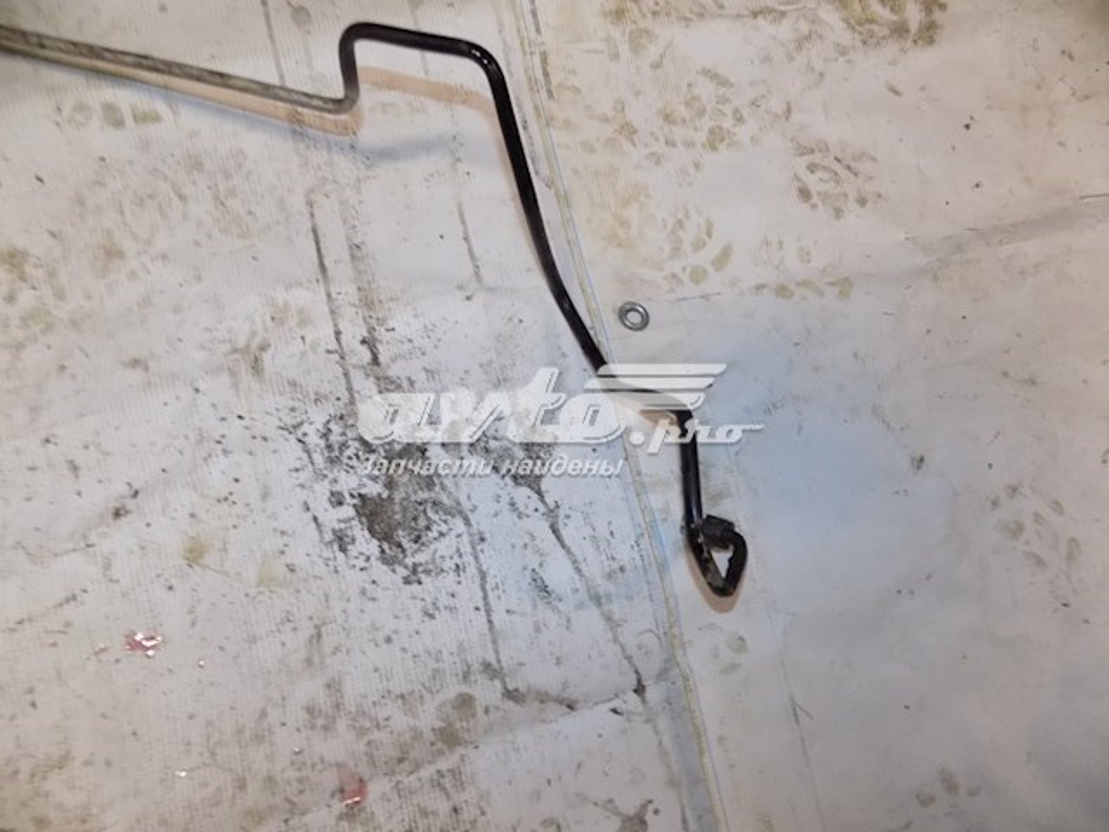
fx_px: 737
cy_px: 416
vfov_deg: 58.9
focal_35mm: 23
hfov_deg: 73.9
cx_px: 554
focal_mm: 4
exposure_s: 1/30
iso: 400
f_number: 3.1
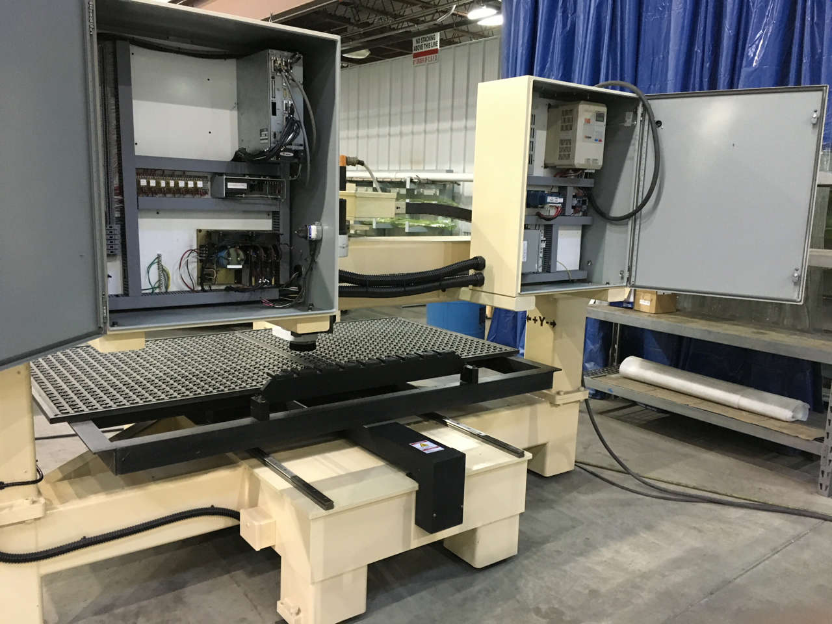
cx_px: 416
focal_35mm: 29
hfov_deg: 61.7
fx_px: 697
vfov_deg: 48.2
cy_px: 312
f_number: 2.2
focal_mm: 4.15
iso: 200
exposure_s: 1/30
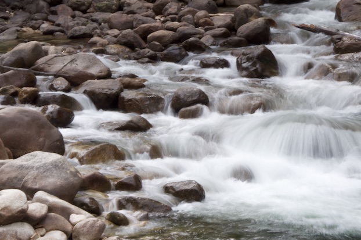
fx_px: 1811
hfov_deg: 11.4
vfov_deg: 7.6
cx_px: 262
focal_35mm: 181
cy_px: 77
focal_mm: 75
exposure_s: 1/4
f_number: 32
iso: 200
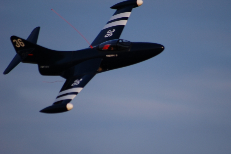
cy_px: 91
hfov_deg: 3.7
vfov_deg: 2.5
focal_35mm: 556
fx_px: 3564
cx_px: 139
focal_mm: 300
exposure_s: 1/500
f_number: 5.6
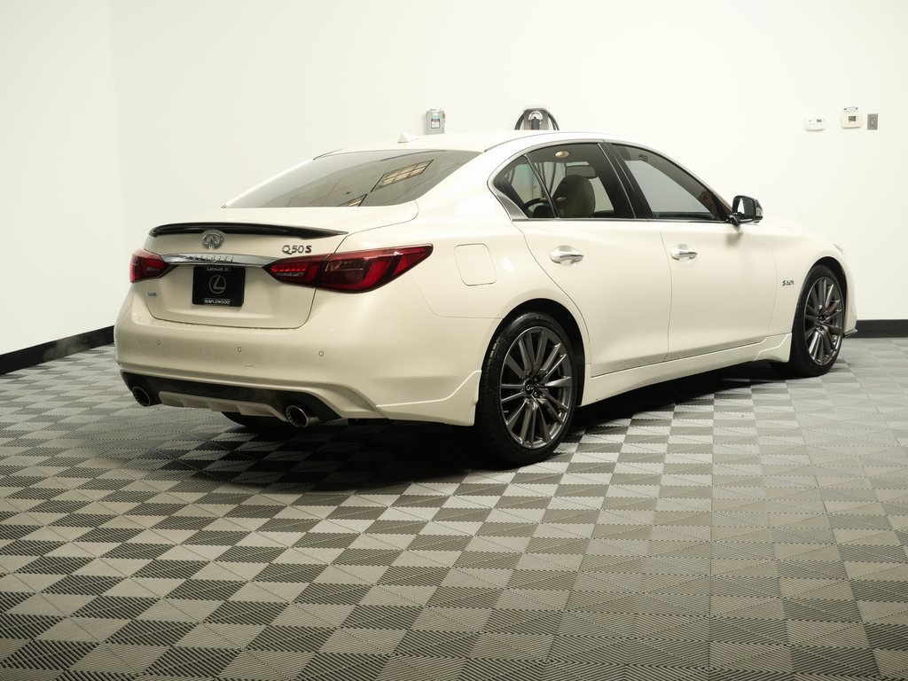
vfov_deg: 31.5
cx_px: 454
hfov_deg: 41.2
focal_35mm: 46
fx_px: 1207
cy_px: 340
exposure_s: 1/200
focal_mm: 23
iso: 250
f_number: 5.6
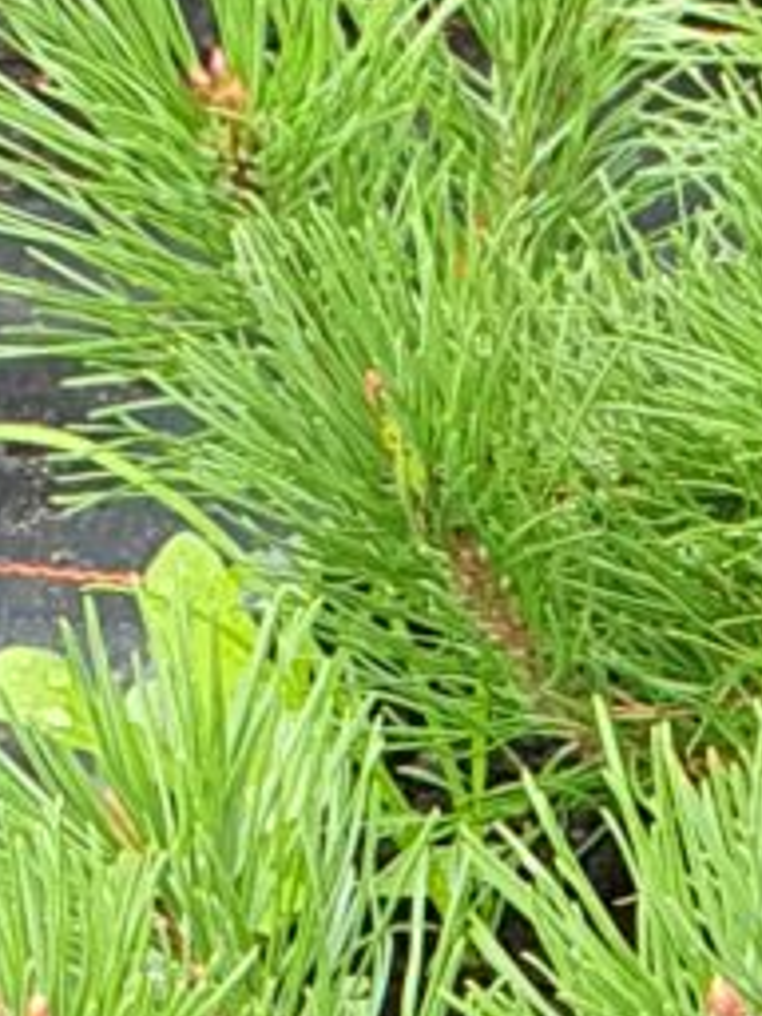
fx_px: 6105
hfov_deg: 6.9
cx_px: 1508
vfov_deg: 8.4
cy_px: 2691
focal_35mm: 208
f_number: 2.4
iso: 100
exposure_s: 1/120
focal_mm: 4.3
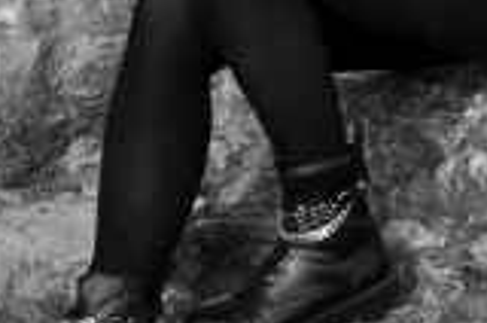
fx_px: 2531
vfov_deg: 7.1
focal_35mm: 188
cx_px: 615
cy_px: -267
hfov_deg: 10.8
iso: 200
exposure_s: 1/1250
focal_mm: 25
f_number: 4
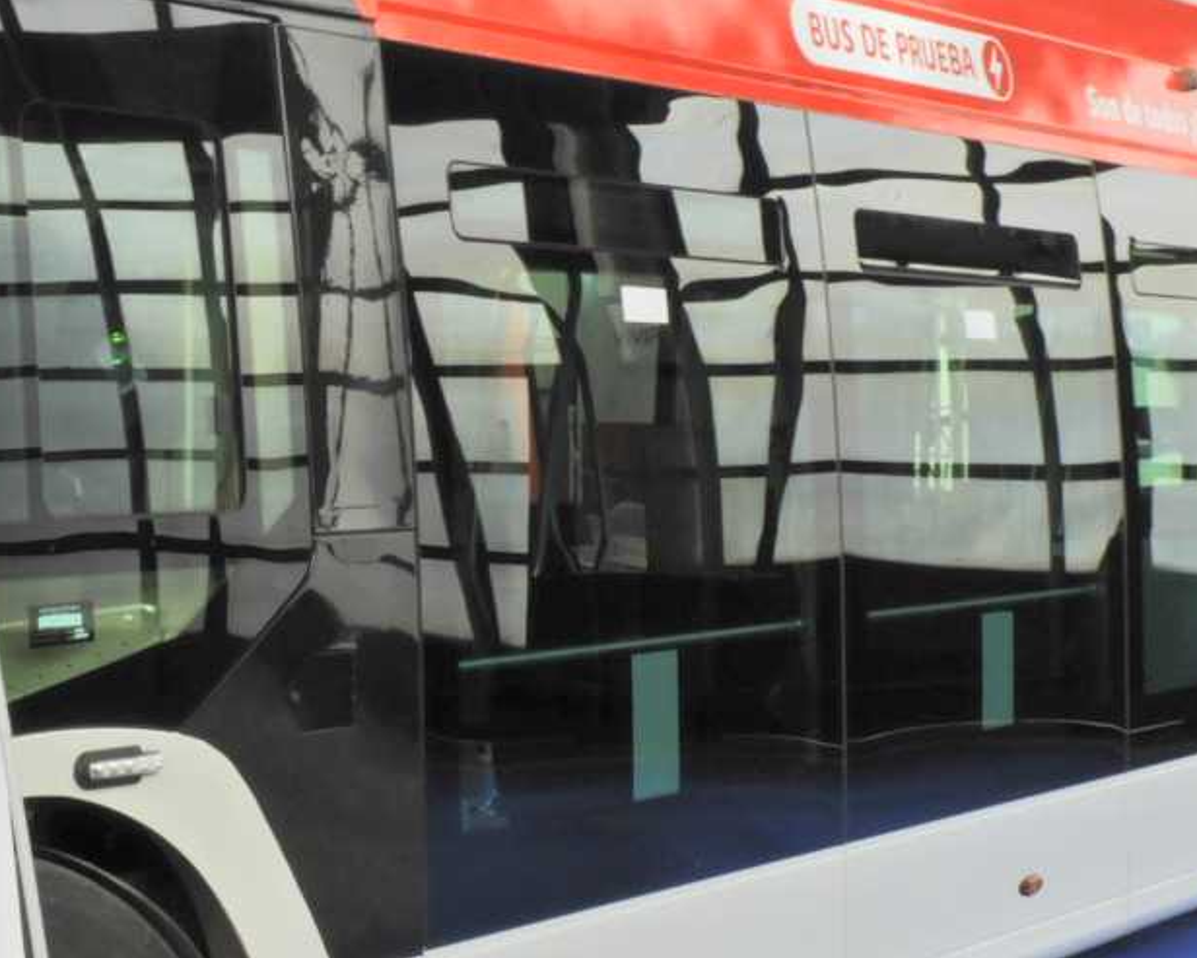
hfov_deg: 24.8
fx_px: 2693
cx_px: 288
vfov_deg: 20.2
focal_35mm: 76
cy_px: 447
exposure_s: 1/30
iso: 110
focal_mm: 5.4
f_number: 8
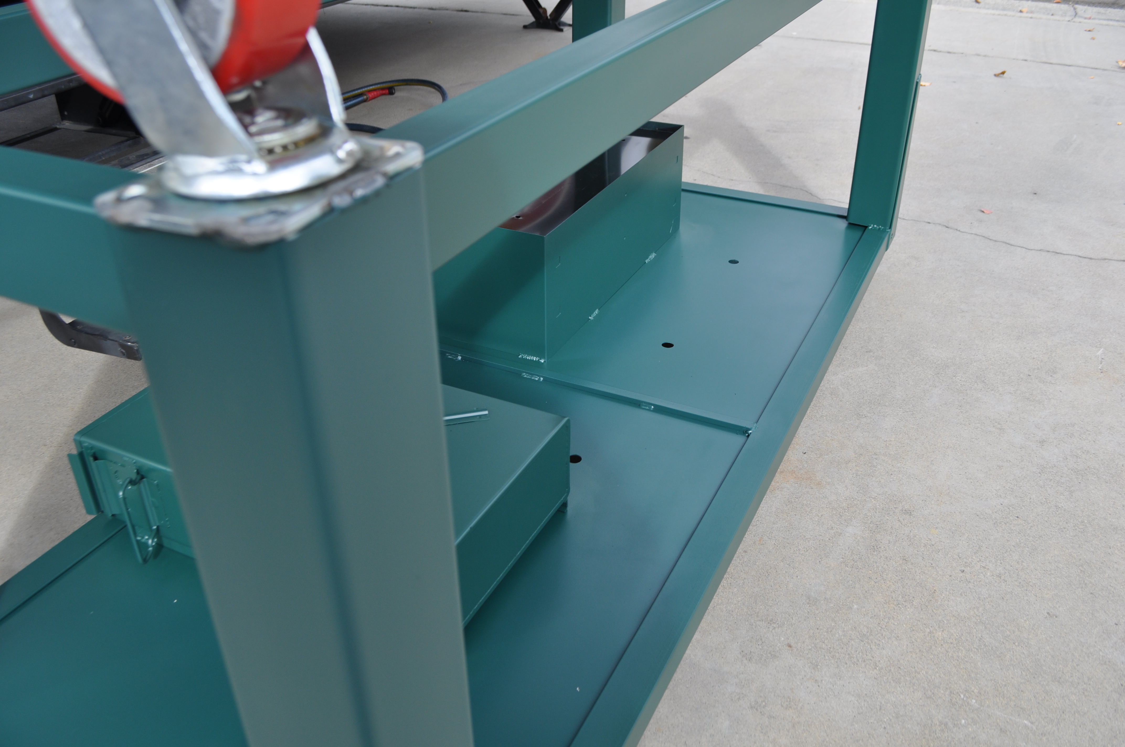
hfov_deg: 62.0
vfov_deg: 43.5
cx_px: 562
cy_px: 374
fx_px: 936
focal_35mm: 30
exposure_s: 1/200
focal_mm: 20
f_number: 7.1
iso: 200
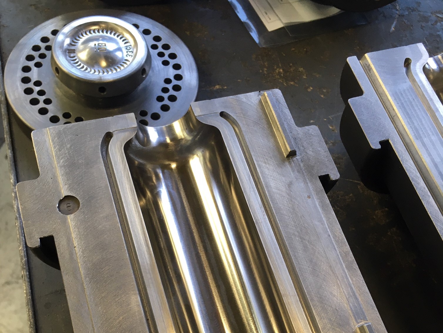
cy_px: 166
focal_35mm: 29
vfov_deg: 48.3
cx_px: 222
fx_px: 371
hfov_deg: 61.6
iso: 40
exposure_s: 1/33
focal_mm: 4.15
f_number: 2.2
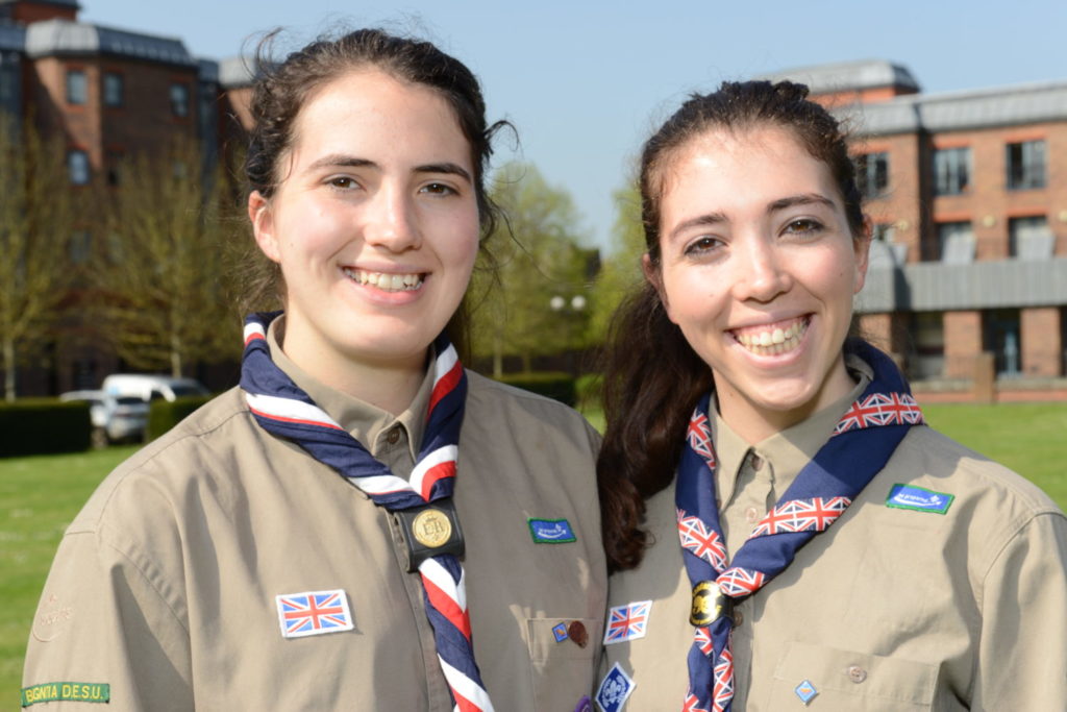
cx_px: 534
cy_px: 356
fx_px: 2075
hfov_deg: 28.8
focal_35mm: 70
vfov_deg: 19.5
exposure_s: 1/250
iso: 250
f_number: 11
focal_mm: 70
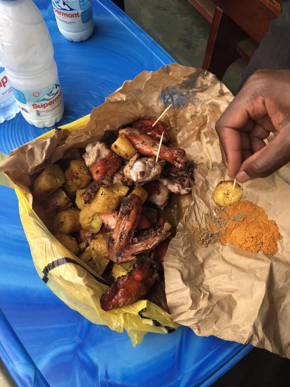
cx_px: 145
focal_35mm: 28
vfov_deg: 63.4
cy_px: 194
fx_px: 313
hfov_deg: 49.7
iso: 20
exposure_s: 1/251
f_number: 1.8
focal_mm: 3.99
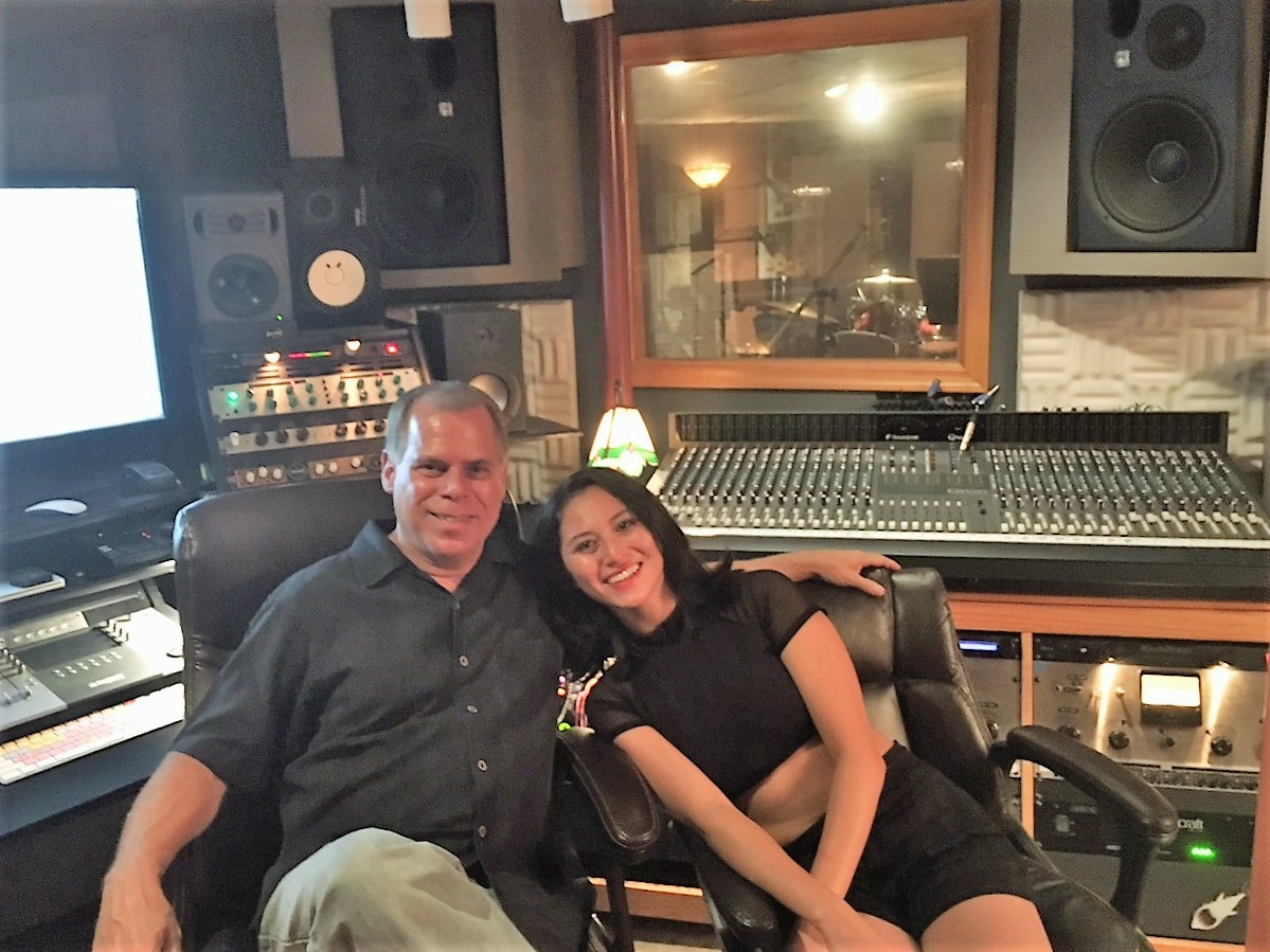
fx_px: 1064
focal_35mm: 29
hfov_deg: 61.7
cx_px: 635
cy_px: 476
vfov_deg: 48.2
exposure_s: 1/15
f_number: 2.2
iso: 500
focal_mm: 4.15
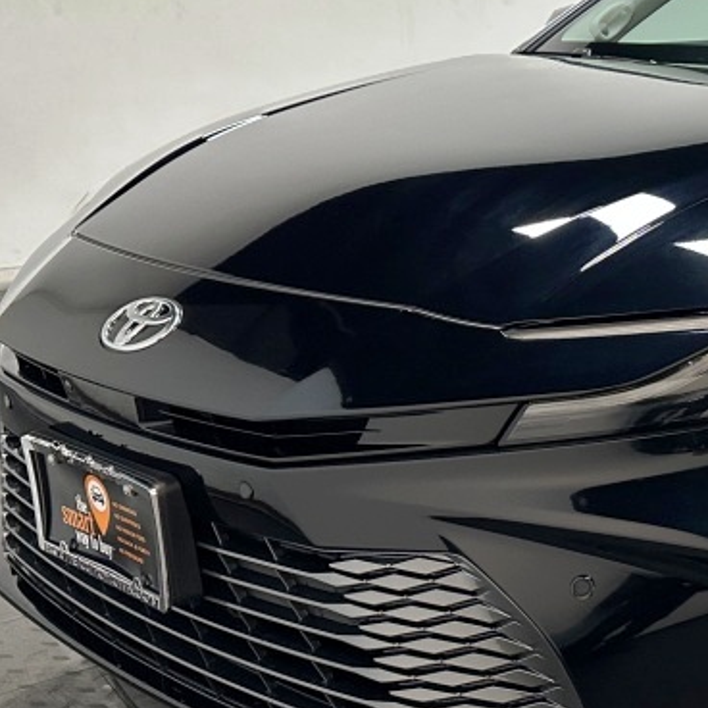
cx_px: 754
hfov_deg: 27.0
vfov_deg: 29.1
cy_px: 379
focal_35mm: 59
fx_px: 1365
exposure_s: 1/60
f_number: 1.78
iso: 400
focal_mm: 6.86
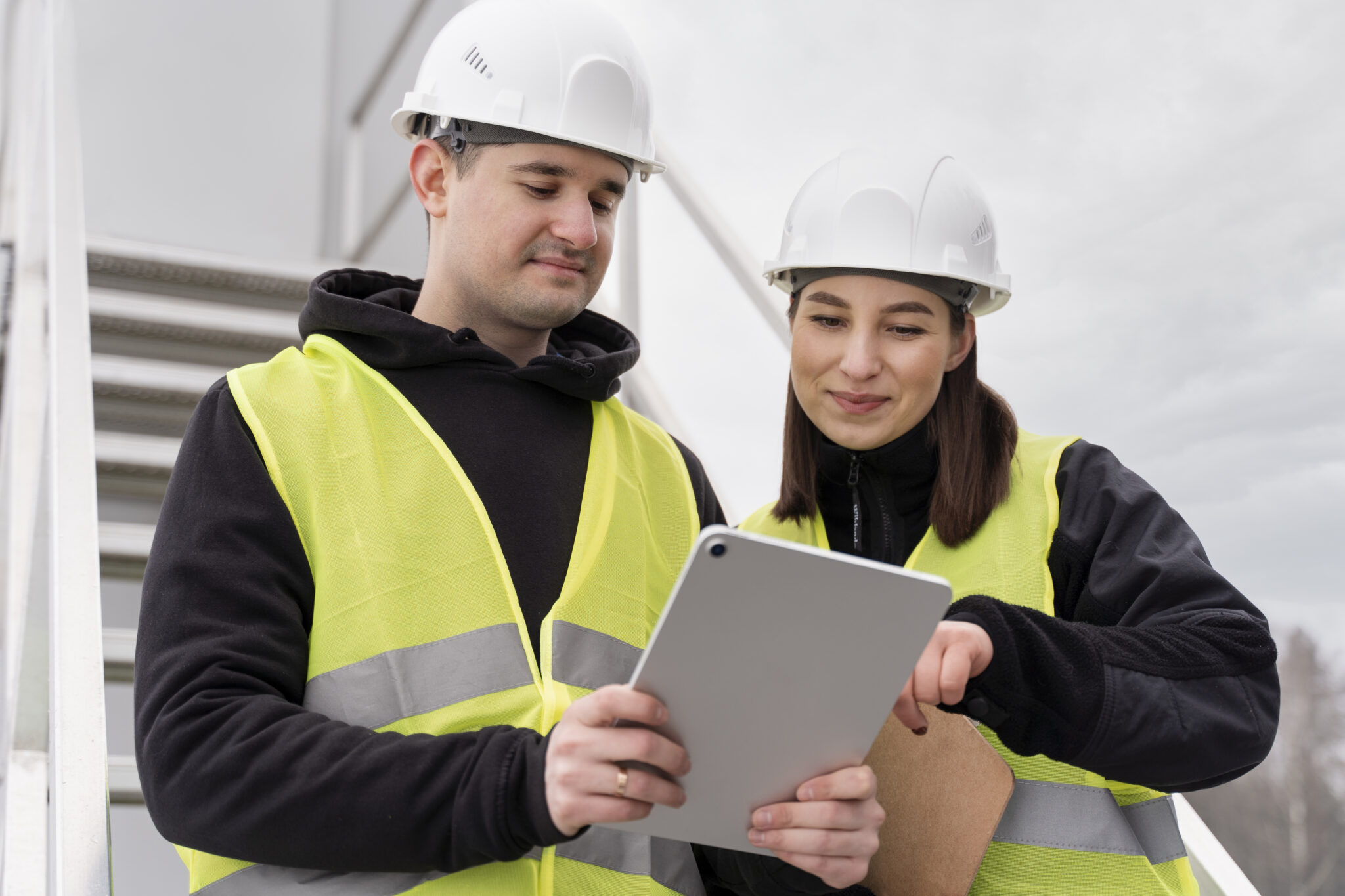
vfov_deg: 28.1
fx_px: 1793
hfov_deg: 41.1
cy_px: 448
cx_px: 672
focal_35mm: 48
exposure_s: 1/500
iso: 160
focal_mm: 48
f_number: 2.8
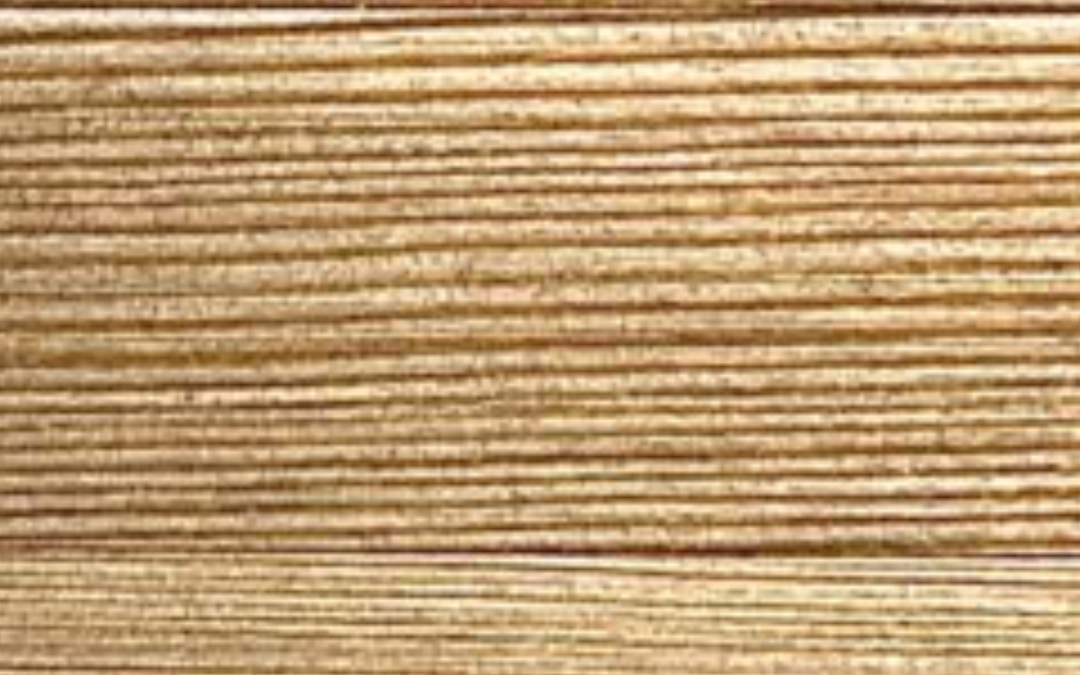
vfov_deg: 7.1
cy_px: 234
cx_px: -860
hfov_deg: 10.7
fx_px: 5416
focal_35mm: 184
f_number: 1.8
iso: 25
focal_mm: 4.25
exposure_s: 1/121
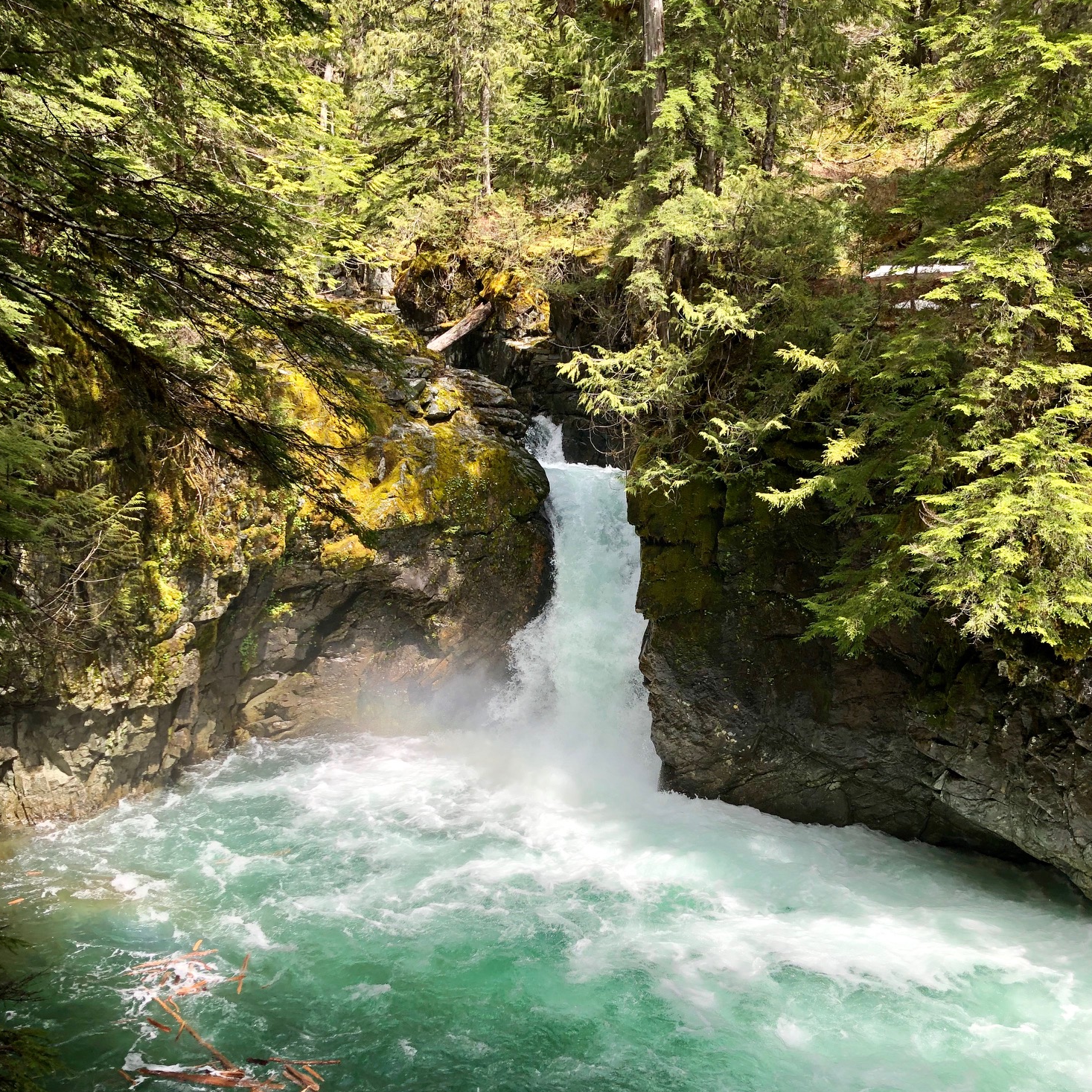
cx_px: 555
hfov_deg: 48.4
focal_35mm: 34
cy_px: 686
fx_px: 1213
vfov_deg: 48.0
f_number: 1.8
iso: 20
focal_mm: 3.99
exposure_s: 1/648
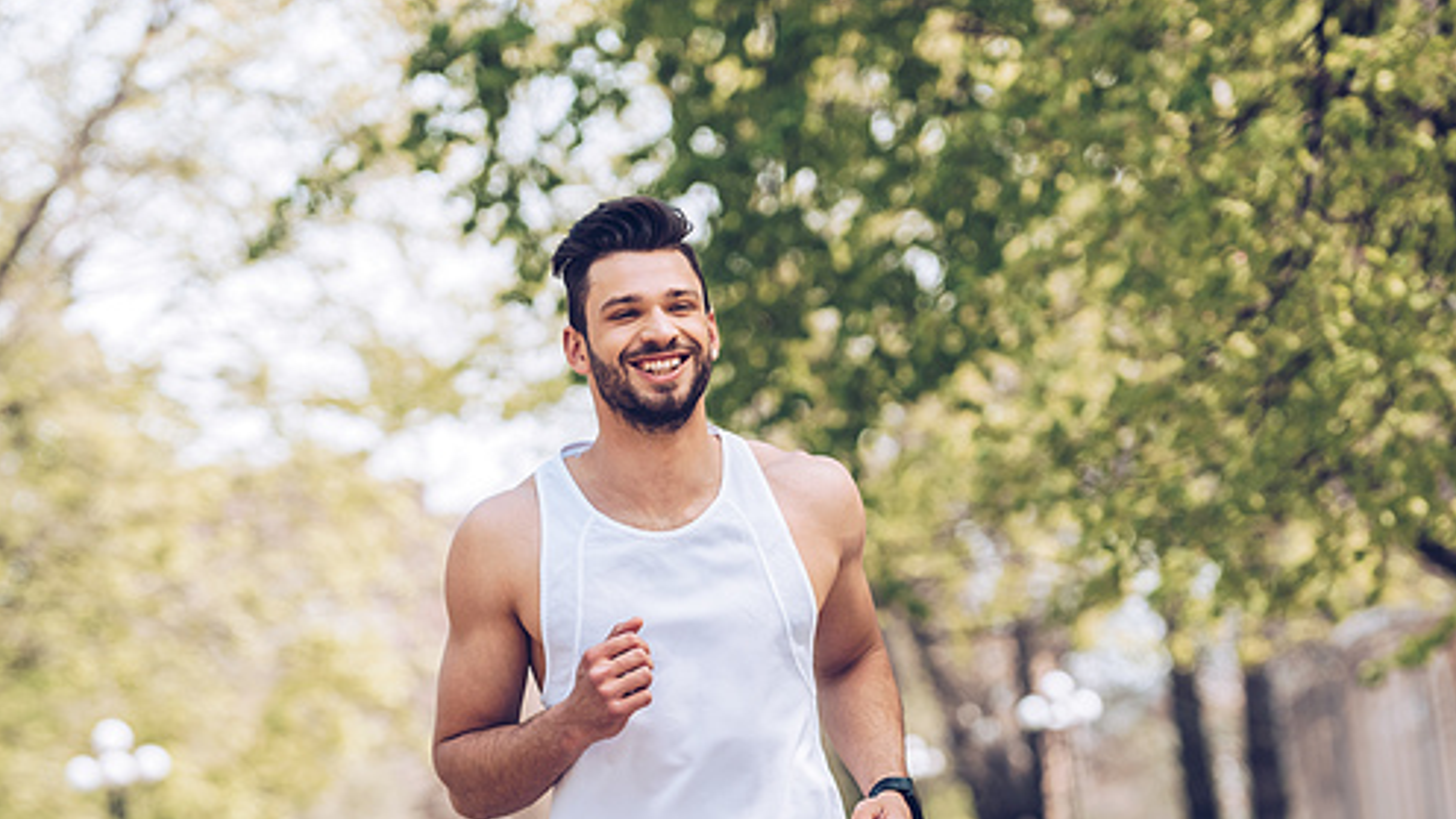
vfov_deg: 7.3
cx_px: 731
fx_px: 6409
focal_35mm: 166
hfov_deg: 13.0
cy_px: 894
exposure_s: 1/640
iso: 200
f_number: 3.5
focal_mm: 105
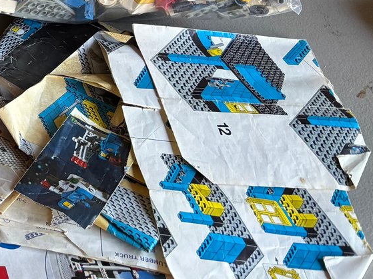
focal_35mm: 93
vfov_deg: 15.0
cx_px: -264
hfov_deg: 17.7
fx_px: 1002
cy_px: -101
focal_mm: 5.96
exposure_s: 1/109
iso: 125
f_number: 1.6
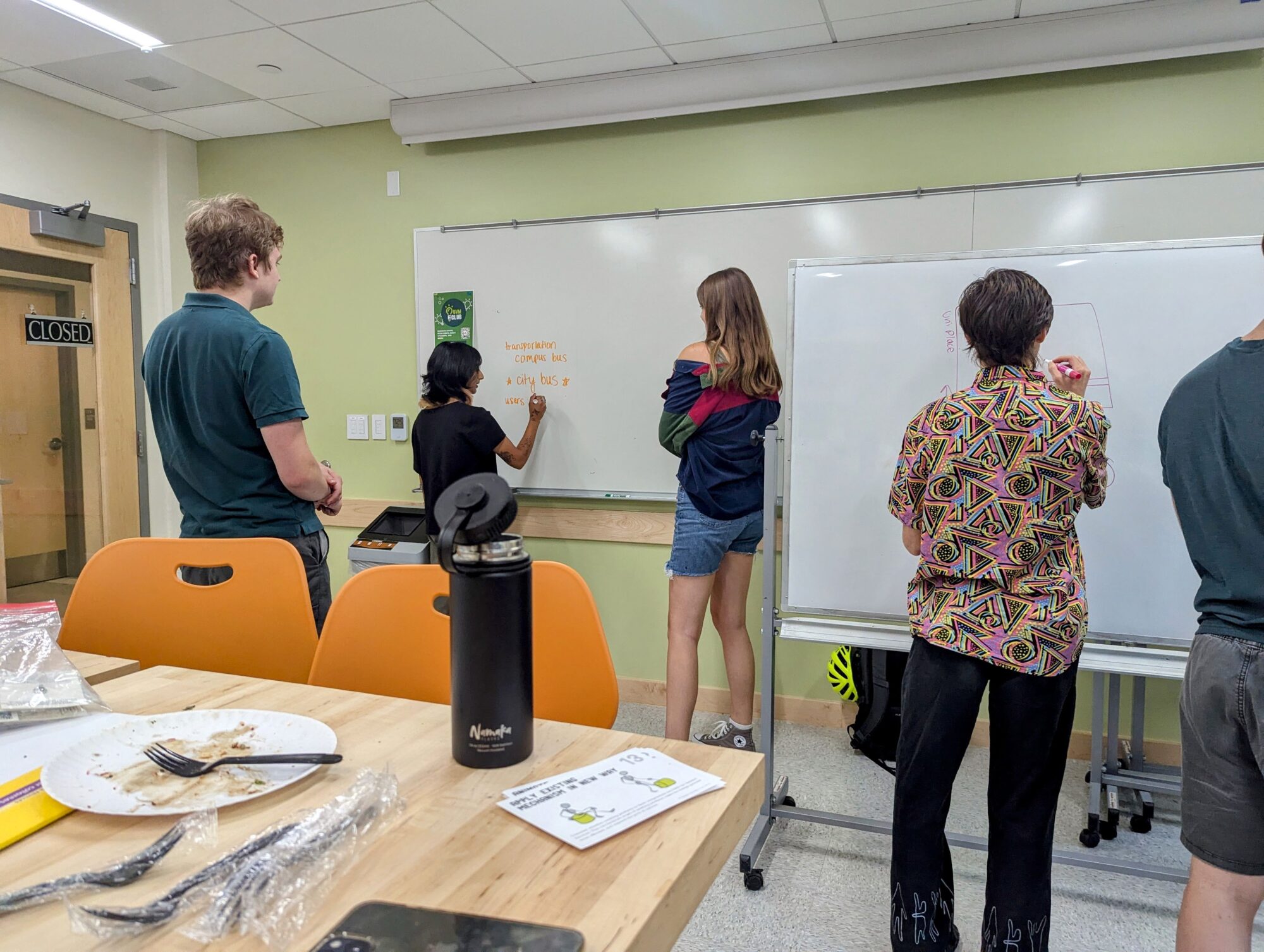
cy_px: 476
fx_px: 878
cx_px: 632
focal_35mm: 24
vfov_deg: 56.9
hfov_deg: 71.5
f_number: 1.85
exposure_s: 1/314
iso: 369
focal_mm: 6.81
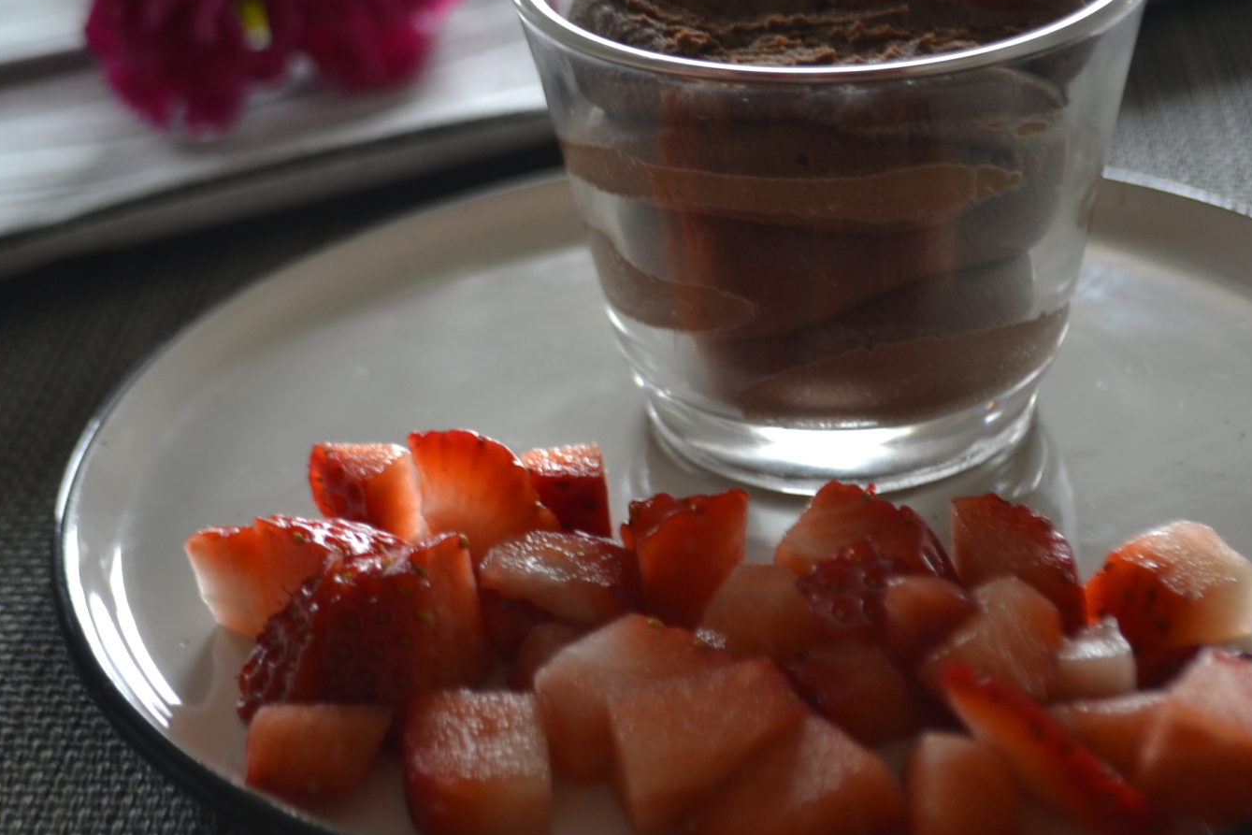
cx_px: 637
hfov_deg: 26.0
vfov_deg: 17.5
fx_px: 2713
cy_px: 384
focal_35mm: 78
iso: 400
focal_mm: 34
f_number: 5
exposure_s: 1/15
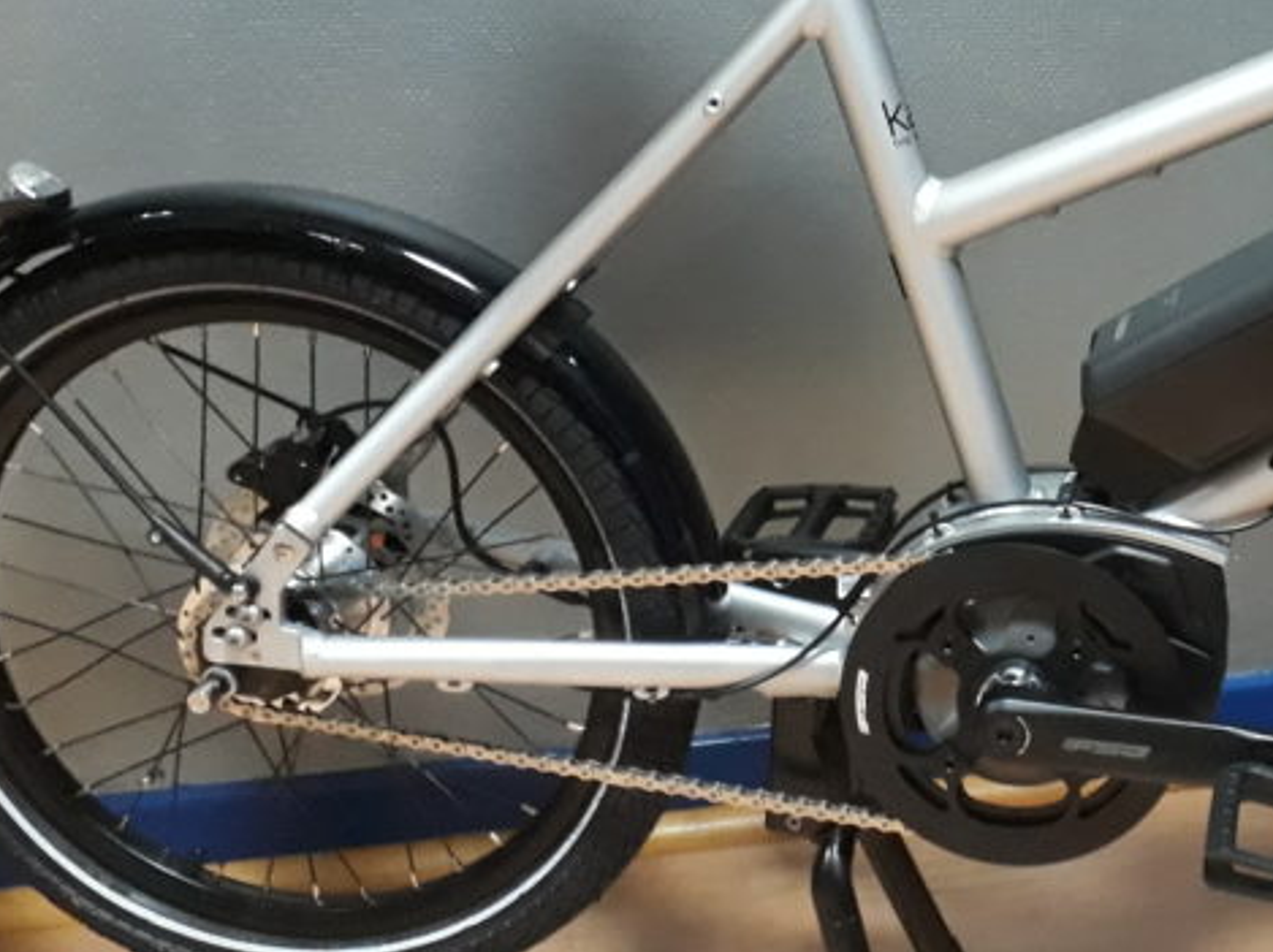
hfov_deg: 30.7
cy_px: 214
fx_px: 2168
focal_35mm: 59
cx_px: 1230
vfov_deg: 24.5
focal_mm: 3.6
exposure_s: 1/17
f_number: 1.9
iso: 400
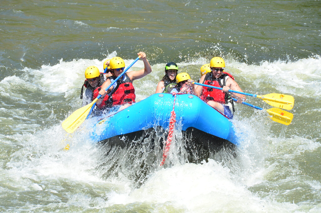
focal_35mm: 300
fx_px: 2669
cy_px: 106
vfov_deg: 4.6
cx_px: 160
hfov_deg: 6.9
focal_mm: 200
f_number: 13
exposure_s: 1/640
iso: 640
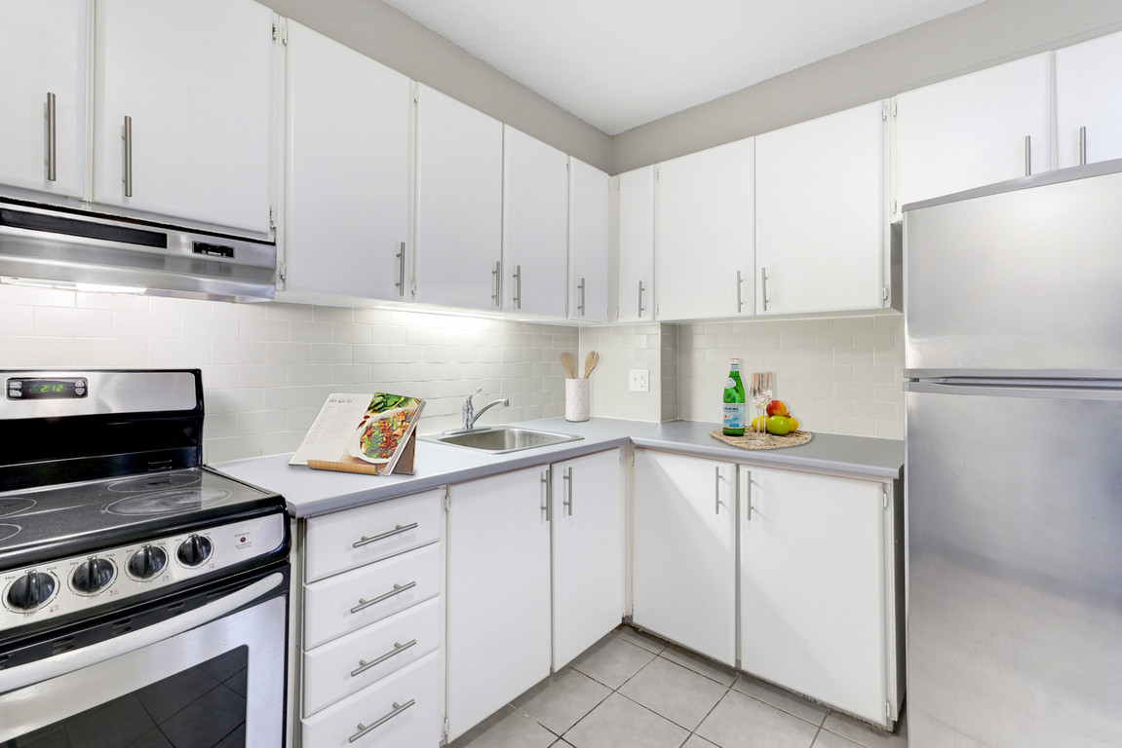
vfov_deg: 73.8
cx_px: 561
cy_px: 374
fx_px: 499
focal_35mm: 16
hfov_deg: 96.7
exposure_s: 1/4
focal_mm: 16
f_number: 10
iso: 400
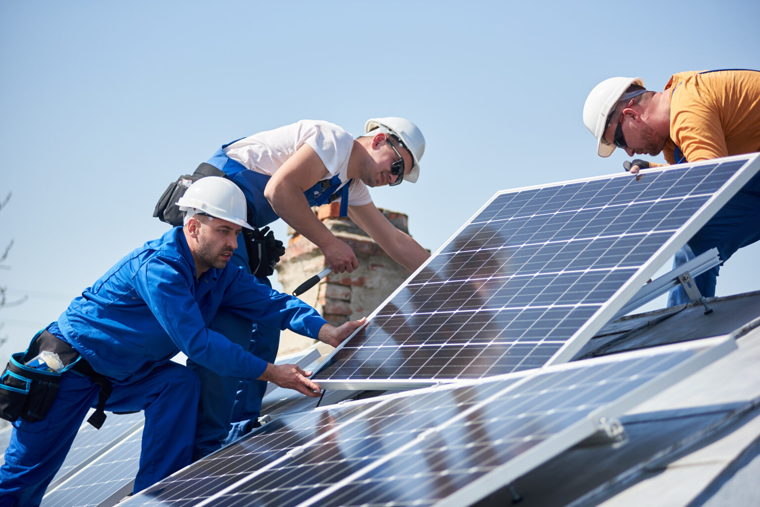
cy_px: 254
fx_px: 2534
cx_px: 380
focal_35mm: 120
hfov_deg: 17.1
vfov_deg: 11.4
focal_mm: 120
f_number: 2.8
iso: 100
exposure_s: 1/2500
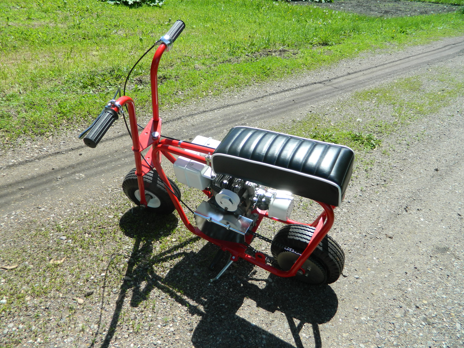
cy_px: 180
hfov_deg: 67.3
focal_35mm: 26
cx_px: 226
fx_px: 348
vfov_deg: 53.0
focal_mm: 4.5
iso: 80
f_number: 3.1
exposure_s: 1/640
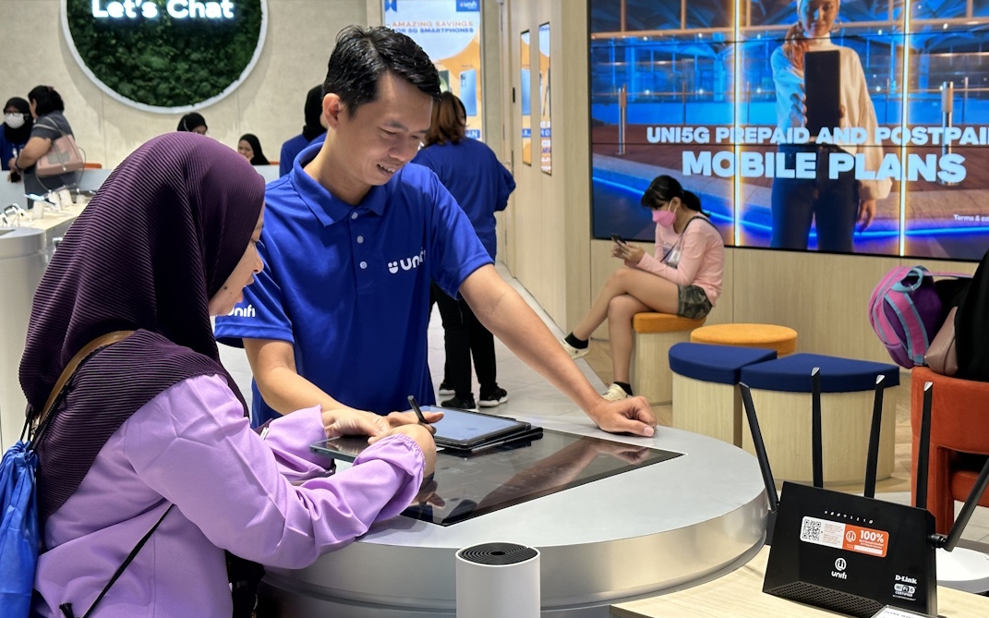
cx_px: 515
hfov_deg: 35.7
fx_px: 1536
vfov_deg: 22.7
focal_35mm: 57
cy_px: 296
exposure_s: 1/50
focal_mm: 6.86
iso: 64
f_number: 1.78
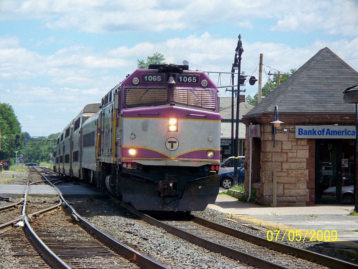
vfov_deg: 8.3
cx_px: 179
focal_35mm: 180
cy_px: 134
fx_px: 1862
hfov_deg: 11.0
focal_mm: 37.7
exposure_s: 1/200
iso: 64
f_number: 5.1
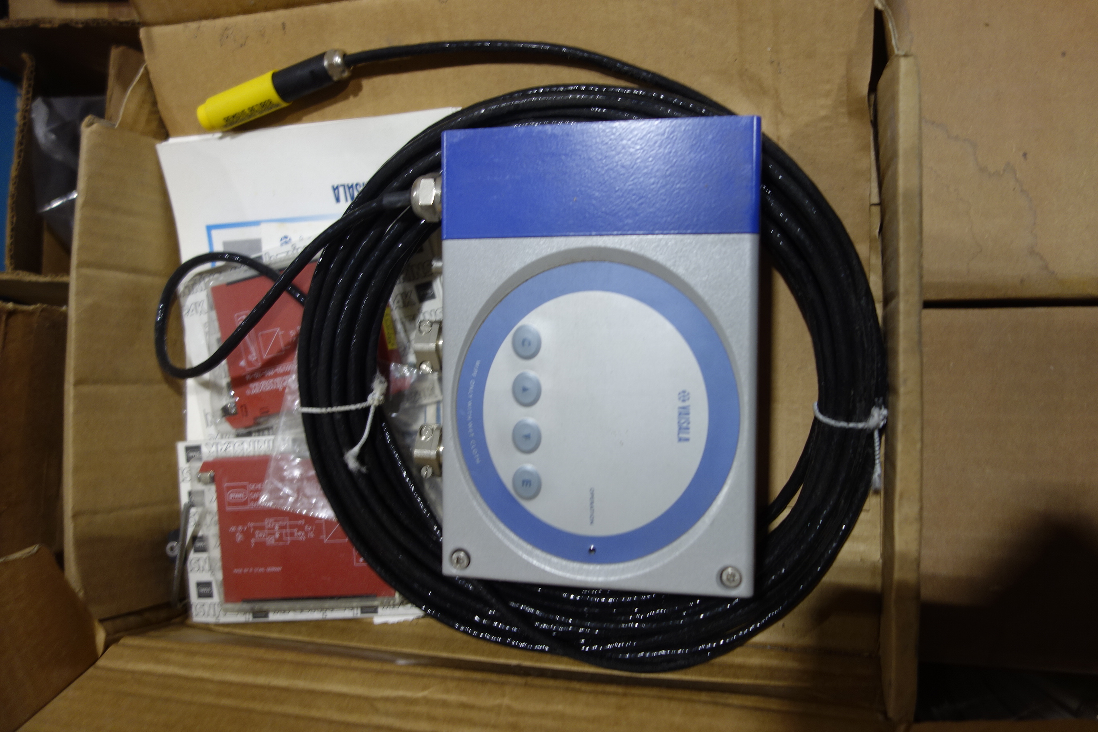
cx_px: 549
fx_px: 854
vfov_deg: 46.4
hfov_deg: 65.5
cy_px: 366
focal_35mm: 28
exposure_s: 1/30
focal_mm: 10.4
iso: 125
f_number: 1.8
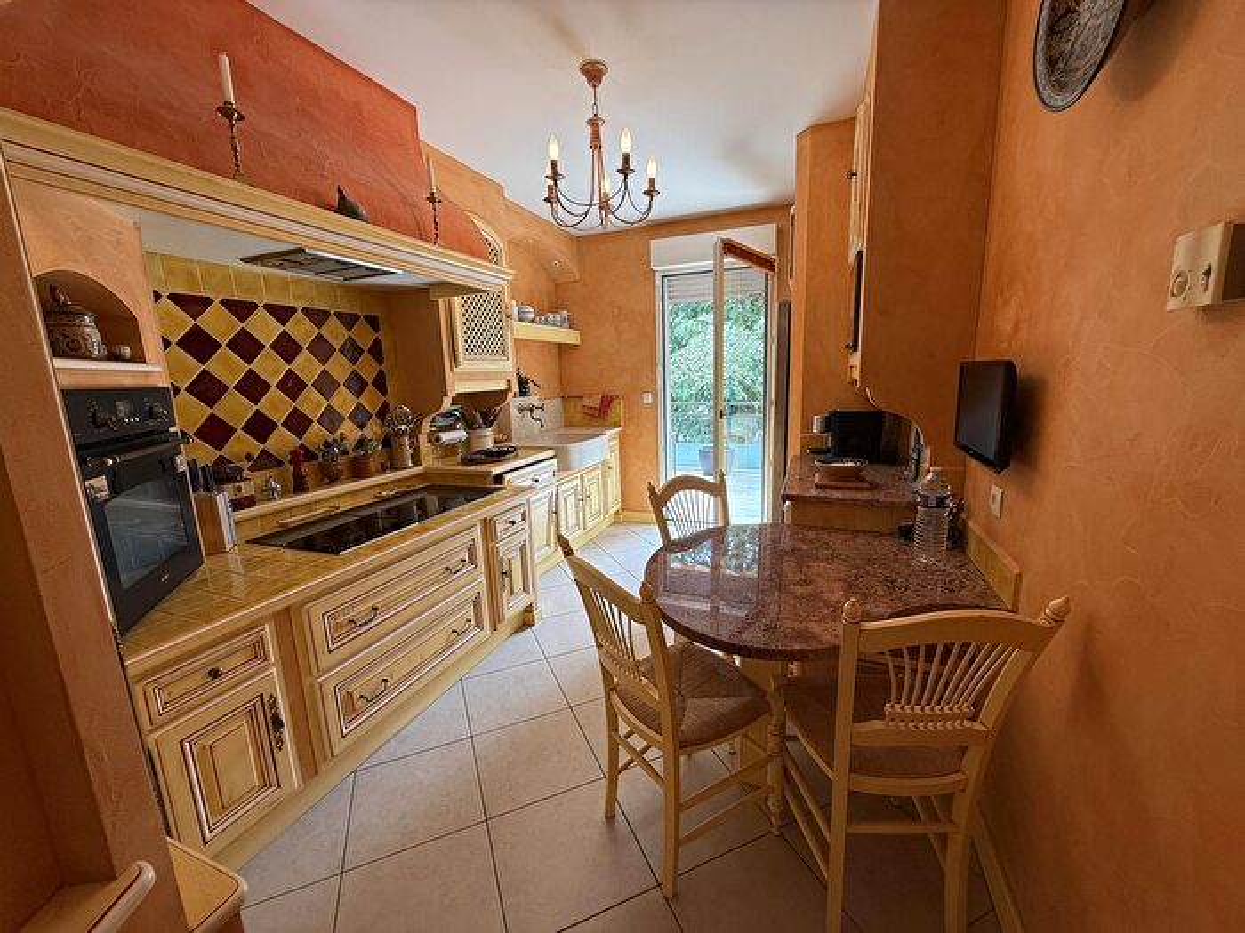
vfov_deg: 85.7
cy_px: 466
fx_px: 504
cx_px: 622
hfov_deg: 102.1
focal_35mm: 14
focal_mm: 2.22
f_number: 2.2
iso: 80
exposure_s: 1/100
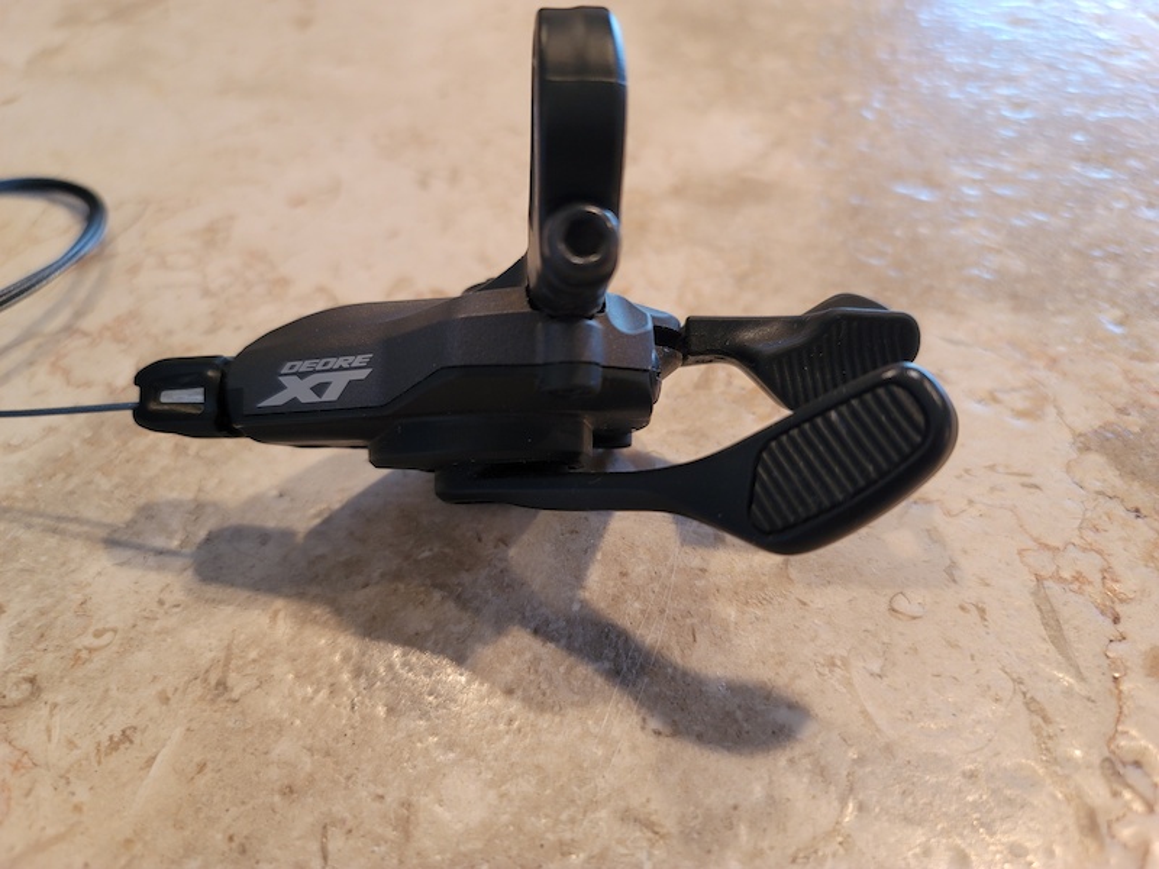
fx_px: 837
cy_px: 434
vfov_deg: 54.9
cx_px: 580
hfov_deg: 69.4
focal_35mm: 25
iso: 200
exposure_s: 1/60
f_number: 1.8
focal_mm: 7
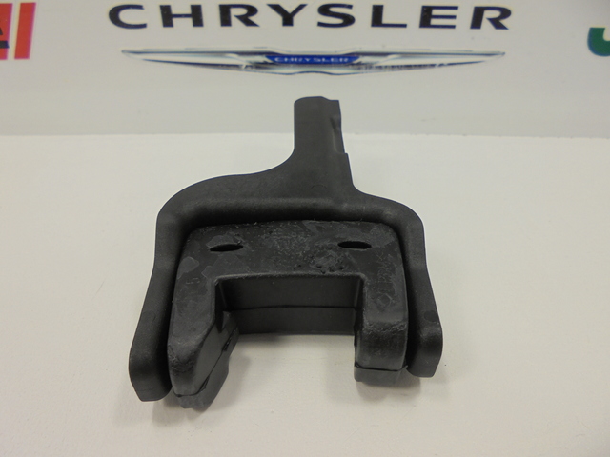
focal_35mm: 26
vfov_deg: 53.1
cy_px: 228
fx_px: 458
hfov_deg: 67.3
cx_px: 305
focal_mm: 4.6
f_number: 3.5
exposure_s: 1/100
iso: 100
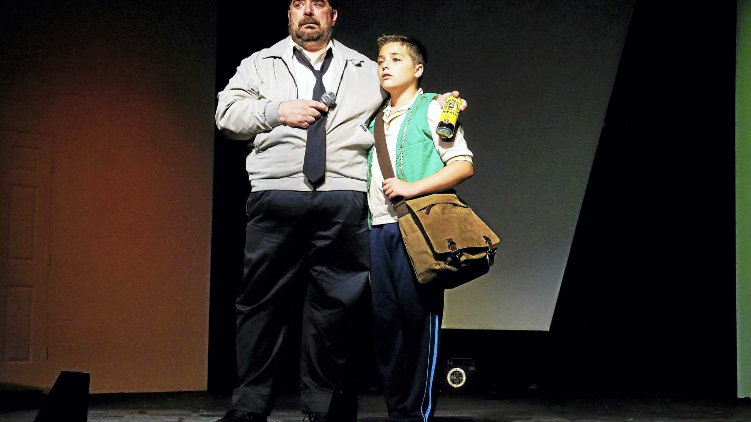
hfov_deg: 32.8
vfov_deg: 18.8
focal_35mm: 64
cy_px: 181
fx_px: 1274
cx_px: 376
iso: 5000
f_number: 10
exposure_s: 1/200
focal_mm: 61
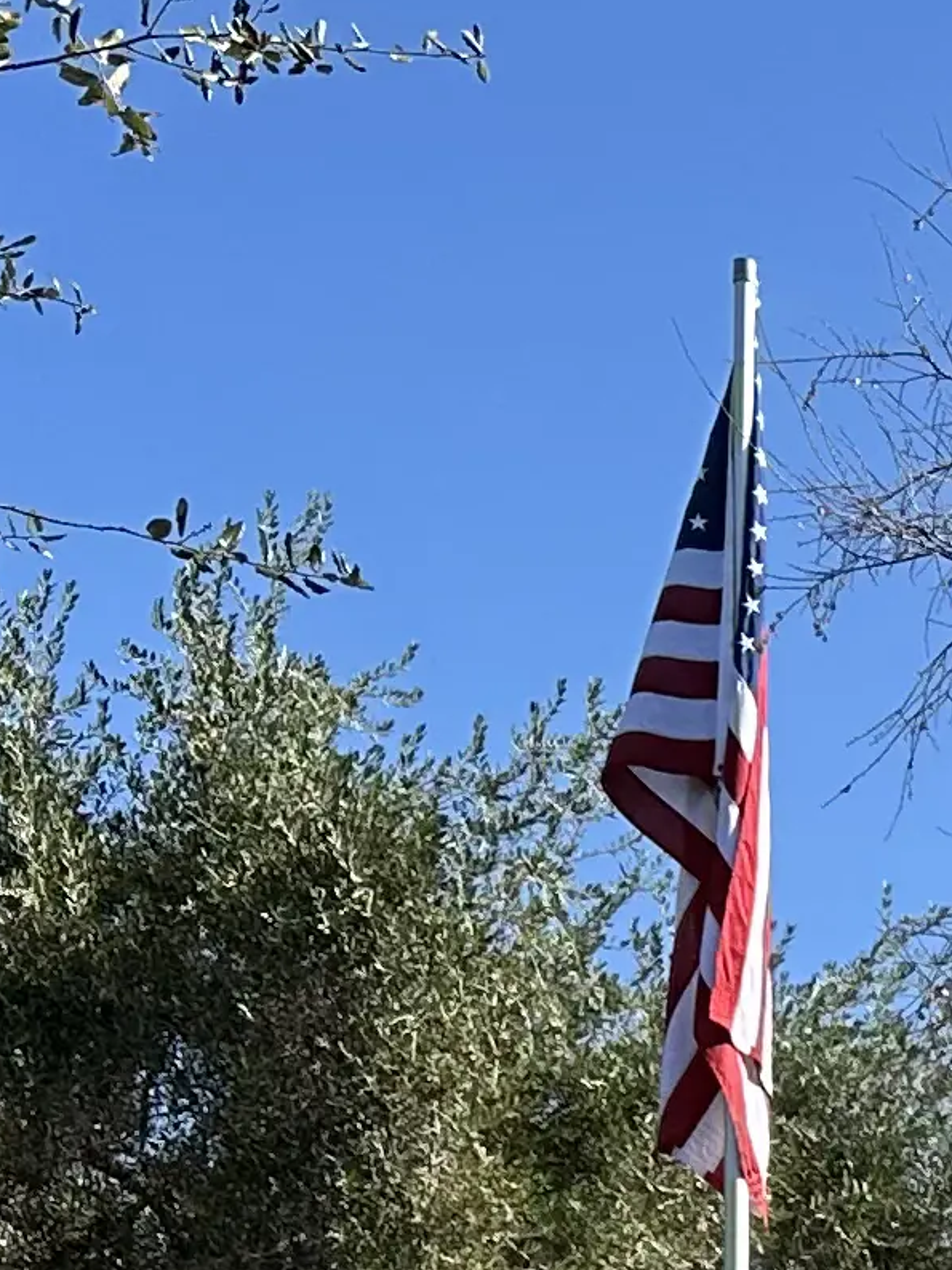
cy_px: 2066
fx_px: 4472
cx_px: 2117
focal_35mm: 122
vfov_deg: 14.7
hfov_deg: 10.7
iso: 80
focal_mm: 6.86
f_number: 1.78
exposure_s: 1/2591
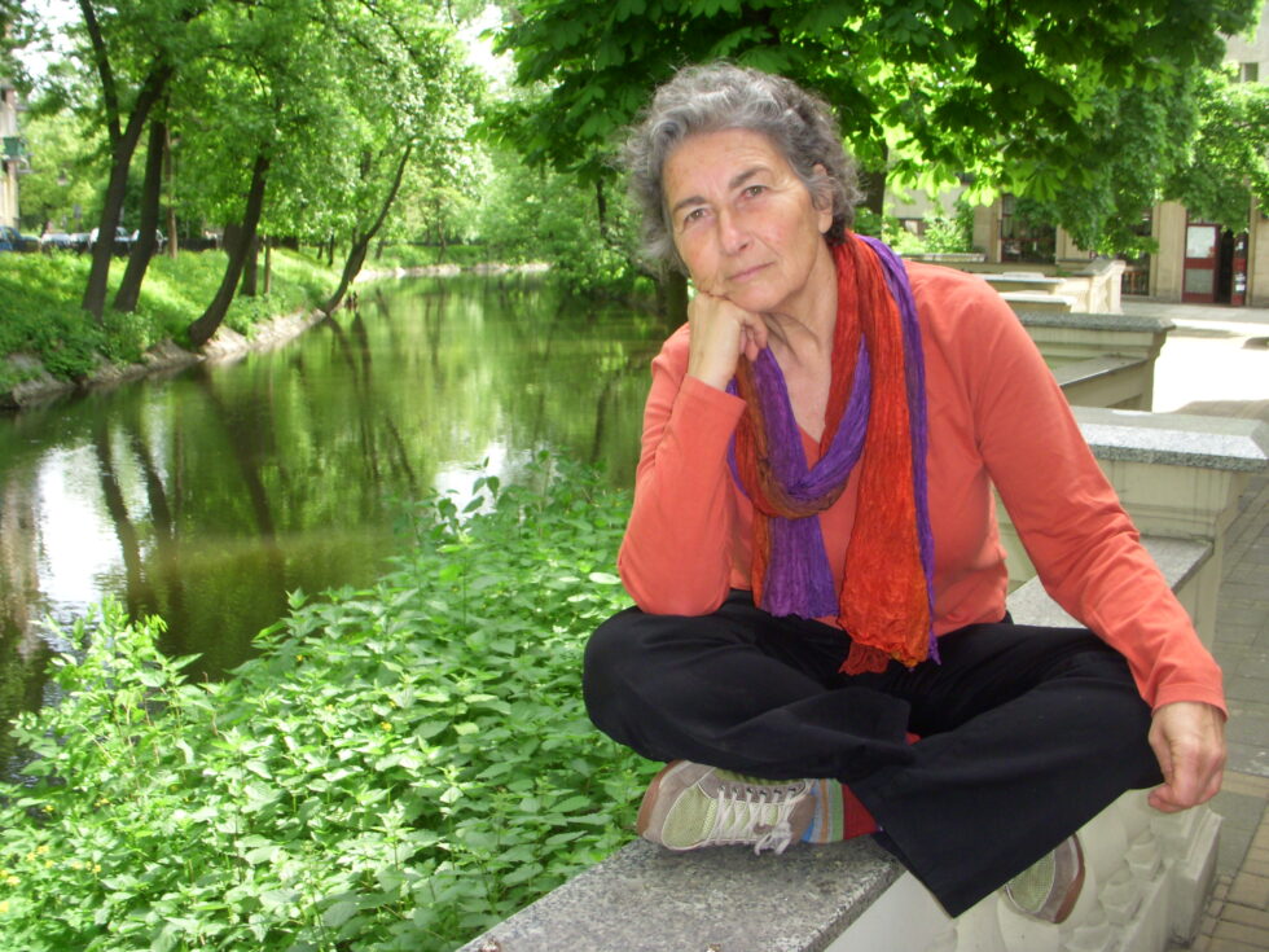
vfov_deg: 37.7
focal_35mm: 38
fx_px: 1393
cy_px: 476
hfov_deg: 49.0
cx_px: 634
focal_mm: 6.3
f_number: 3.3
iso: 100
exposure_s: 1/125
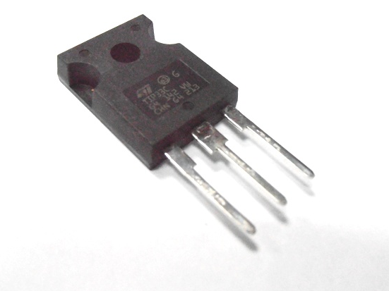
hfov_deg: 43.9
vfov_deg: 33.6
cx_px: 190
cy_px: 135
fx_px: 483
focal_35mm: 43
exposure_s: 1/160
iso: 800
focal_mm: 6.61
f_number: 3.9
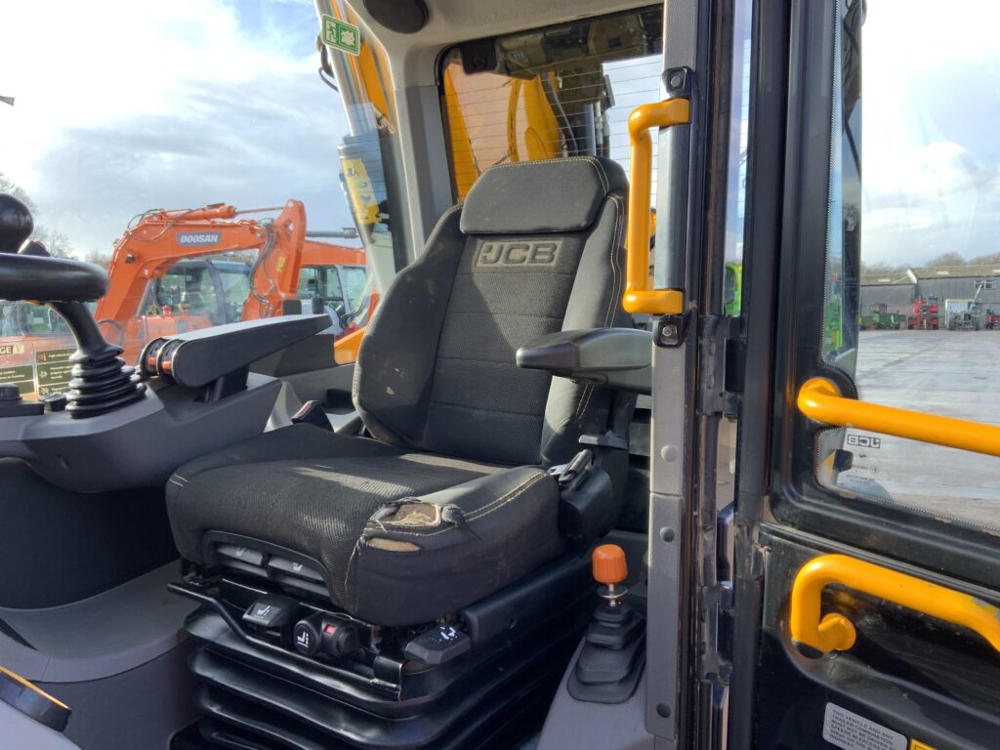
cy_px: 375
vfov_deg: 48.2
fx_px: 838
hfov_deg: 61.7
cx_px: 500
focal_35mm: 29
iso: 16
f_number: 1.8
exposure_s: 1/137
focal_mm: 3
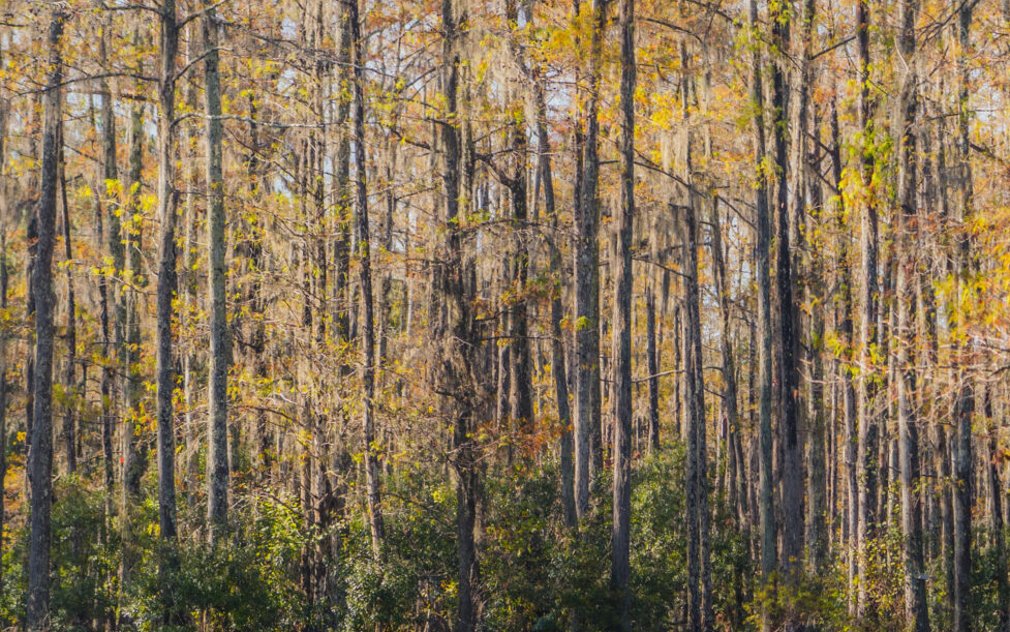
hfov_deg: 16.6
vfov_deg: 10.4
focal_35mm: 126
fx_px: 3469
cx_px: 447
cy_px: 394
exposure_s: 1/125
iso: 160
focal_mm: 59
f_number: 4
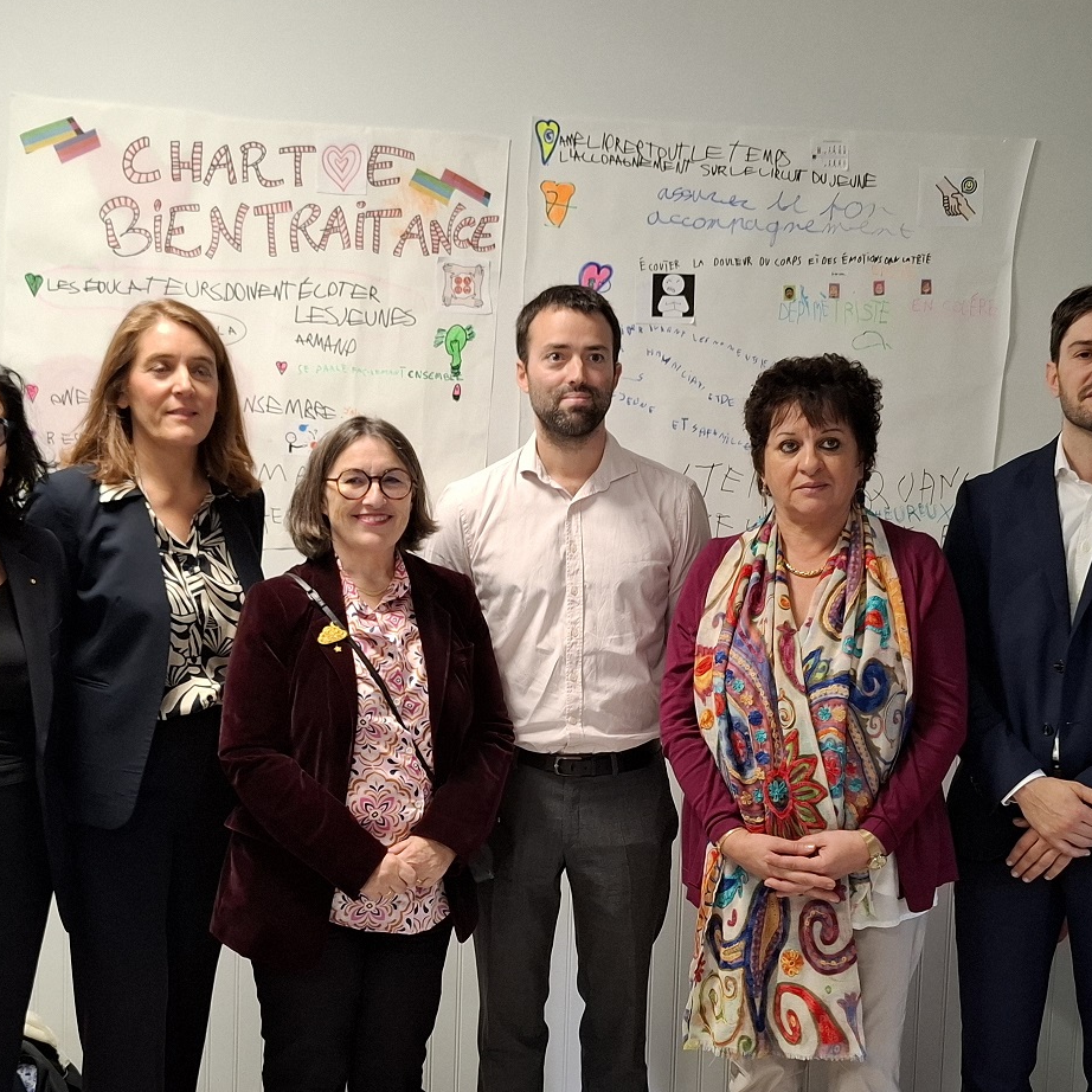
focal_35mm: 45
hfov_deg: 37.5
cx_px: 513
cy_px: 719
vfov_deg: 37.2
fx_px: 1606
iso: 250
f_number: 1.8
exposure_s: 1/50
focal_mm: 5.54
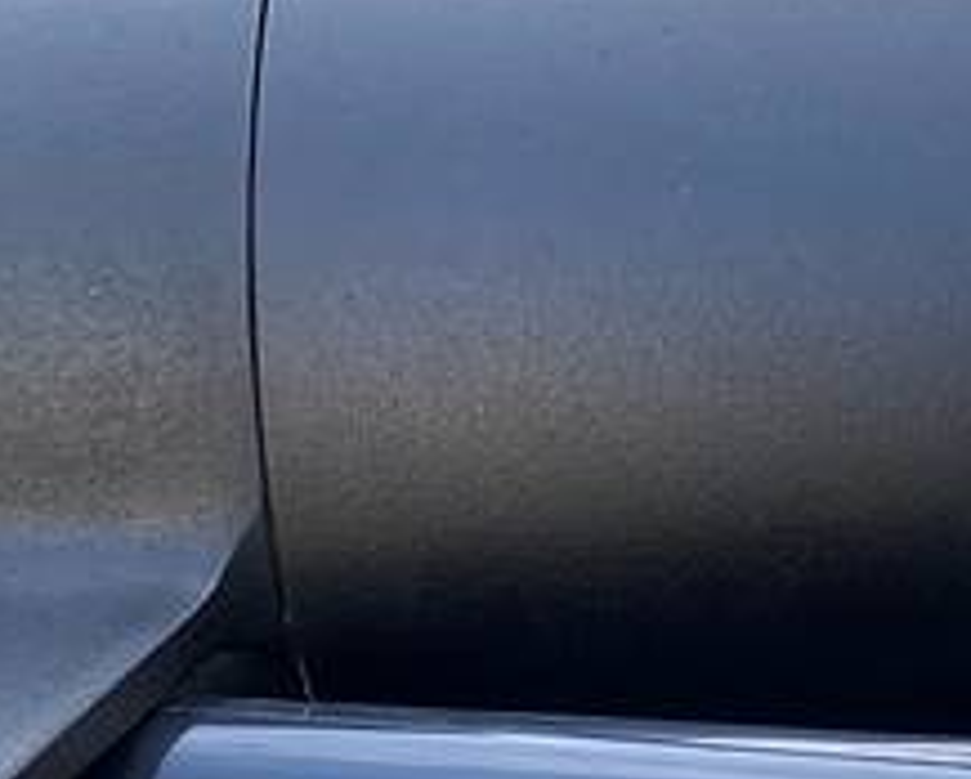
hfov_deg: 16.3
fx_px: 3365
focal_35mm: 117
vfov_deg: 13.0
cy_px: 797
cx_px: 788
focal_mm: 4.25
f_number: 1.8
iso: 32
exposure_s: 1/200
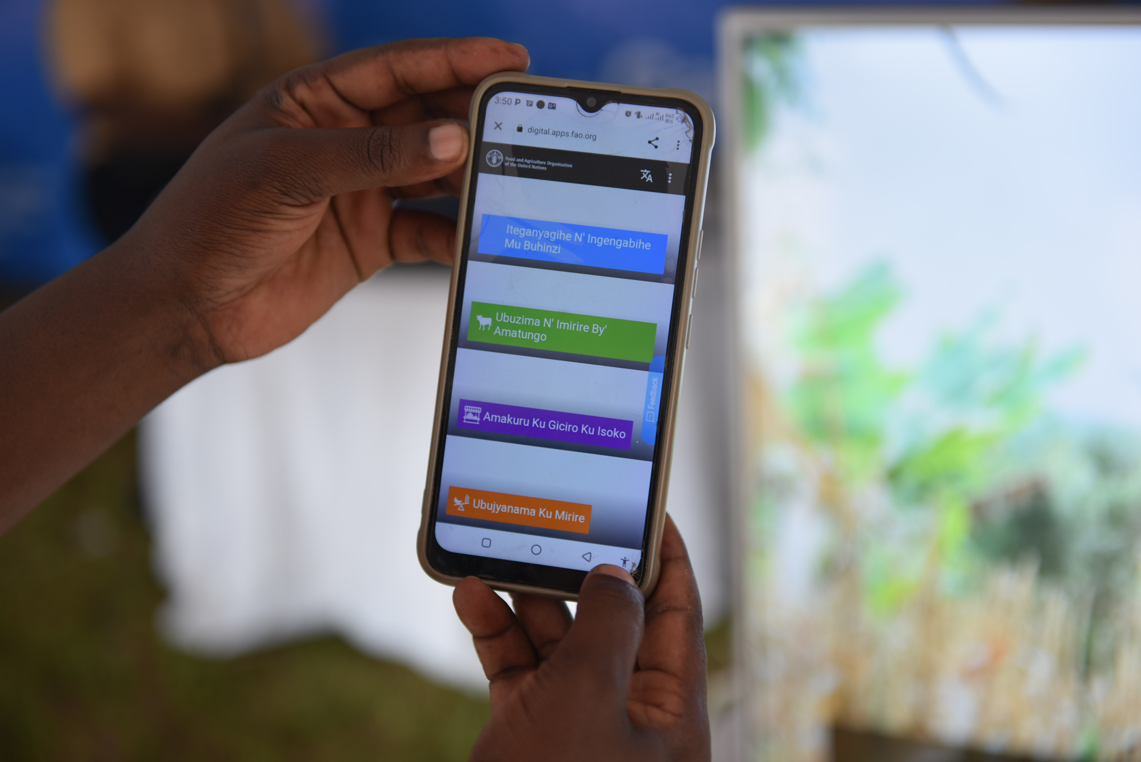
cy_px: 381
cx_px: 570
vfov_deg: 24.2
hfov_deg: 35.6
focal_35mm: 56
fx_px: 1775
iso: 100
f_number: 2.8
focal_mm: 56
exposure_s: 1/25
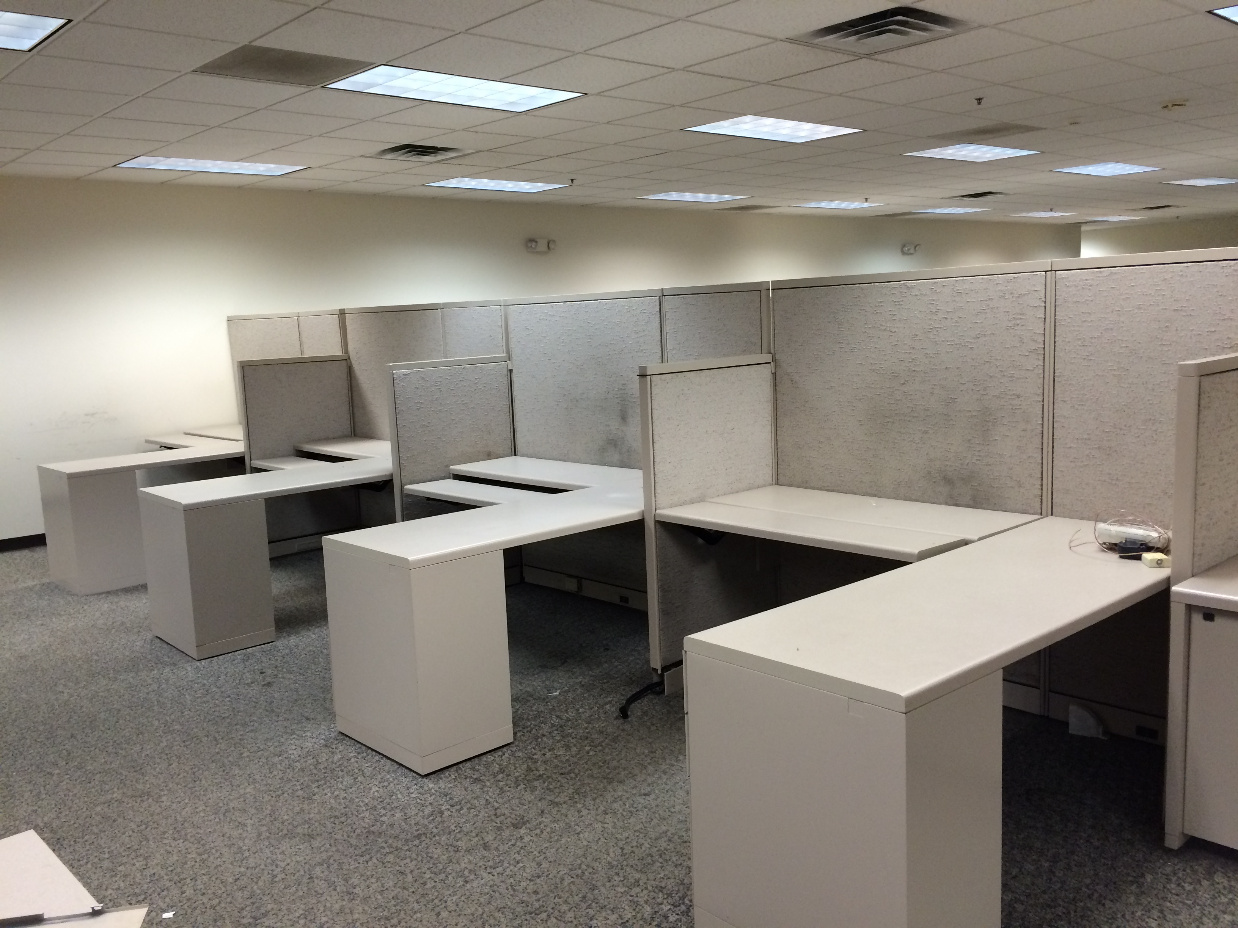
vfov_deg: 48.2
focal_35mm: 29
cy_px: 464
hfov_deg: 61.7
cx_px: 619
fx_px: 1037
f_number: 2.2
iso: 64
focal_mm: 4.15
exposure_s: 1/30
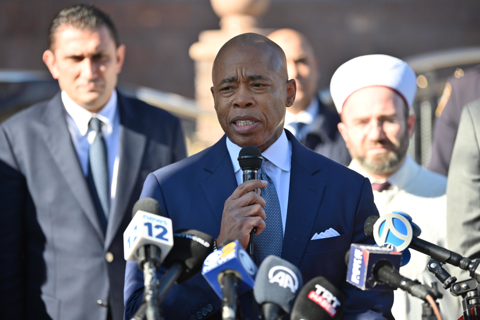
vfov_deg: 10.2
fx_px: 1800
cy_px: 160
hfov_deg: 15.2
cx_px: 240
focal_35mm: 135
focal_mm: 135
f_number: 2.8
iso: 250
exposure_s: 1/1250
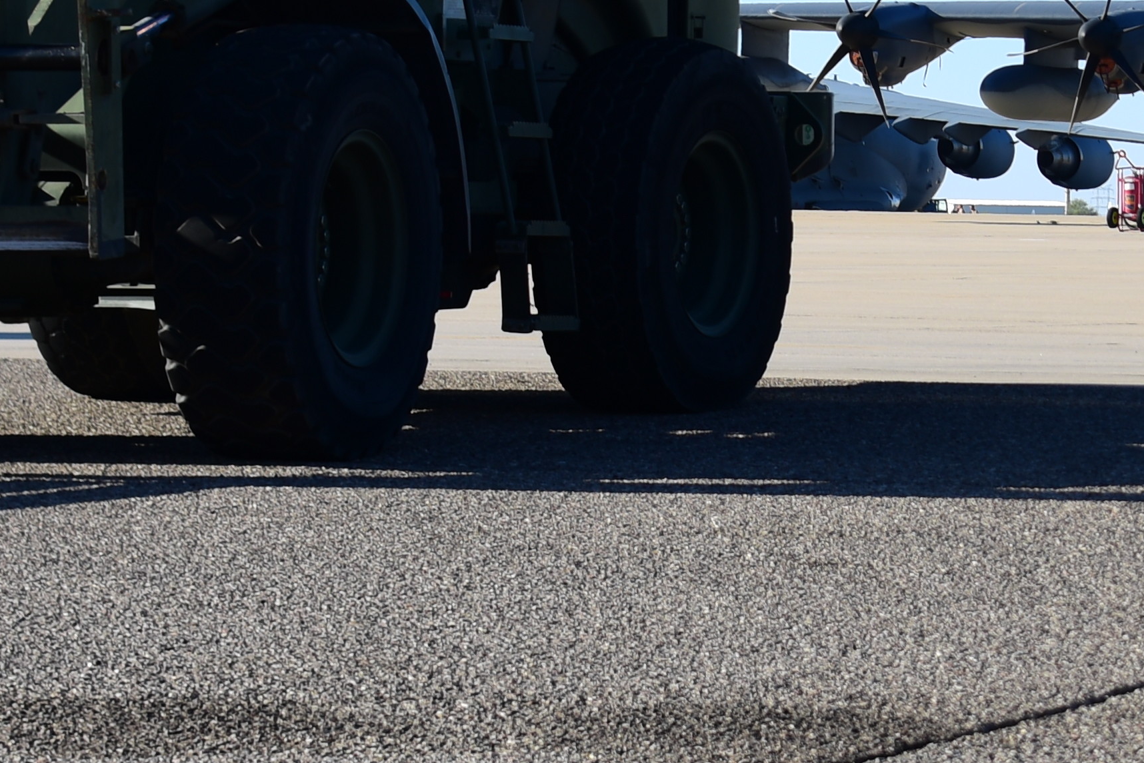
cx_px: 1161
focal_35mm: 193
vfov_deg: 7.1
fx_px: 6134
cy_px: -32
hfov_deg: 10.6
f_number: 5
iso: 31
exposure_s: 1/160
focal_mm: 45
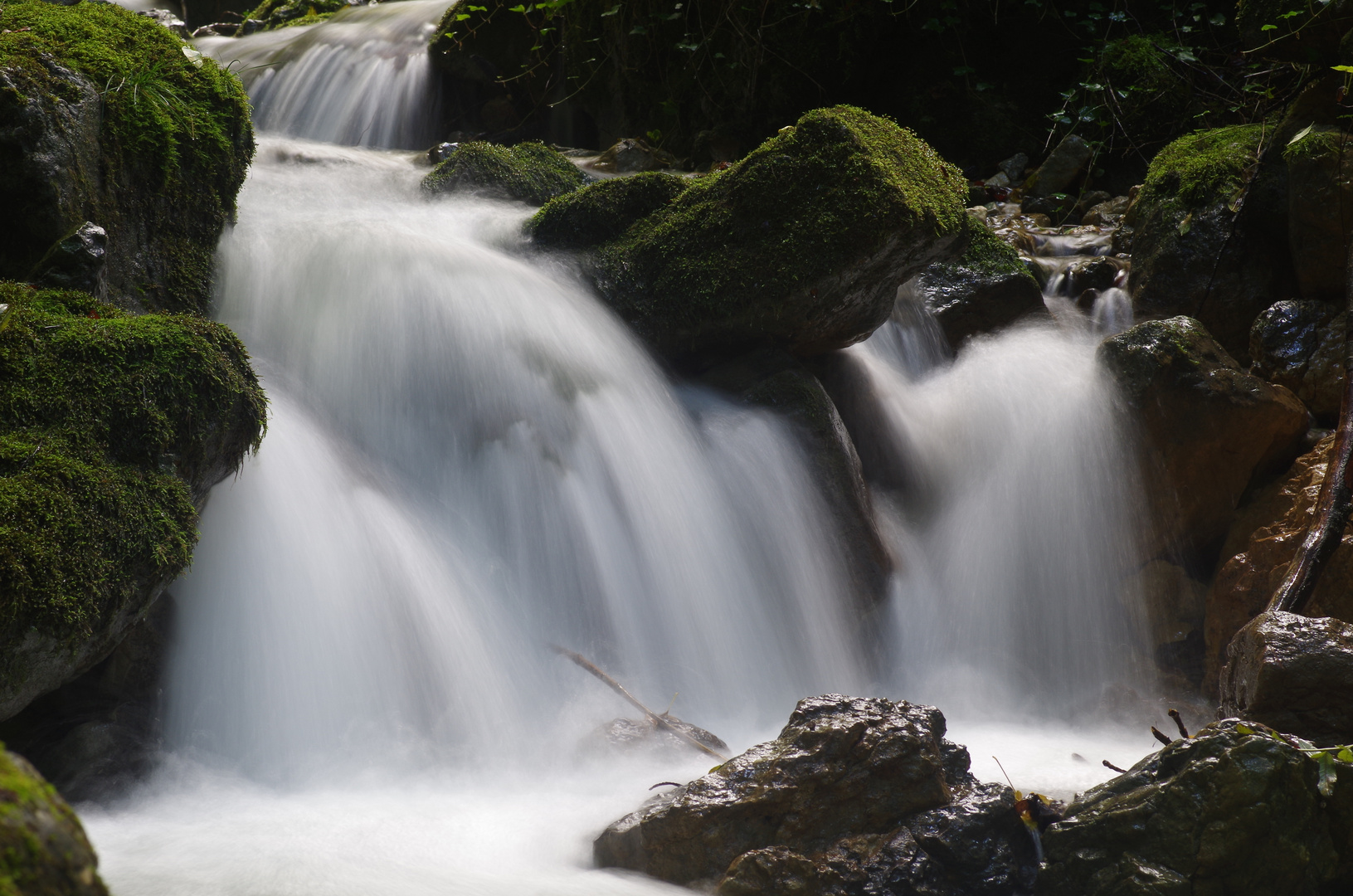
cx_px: 676
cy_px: 448
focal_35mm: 150
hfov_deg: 13.7
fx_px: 5625
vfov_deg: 9.1
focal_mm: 100
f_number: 14
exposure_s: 1
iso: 100
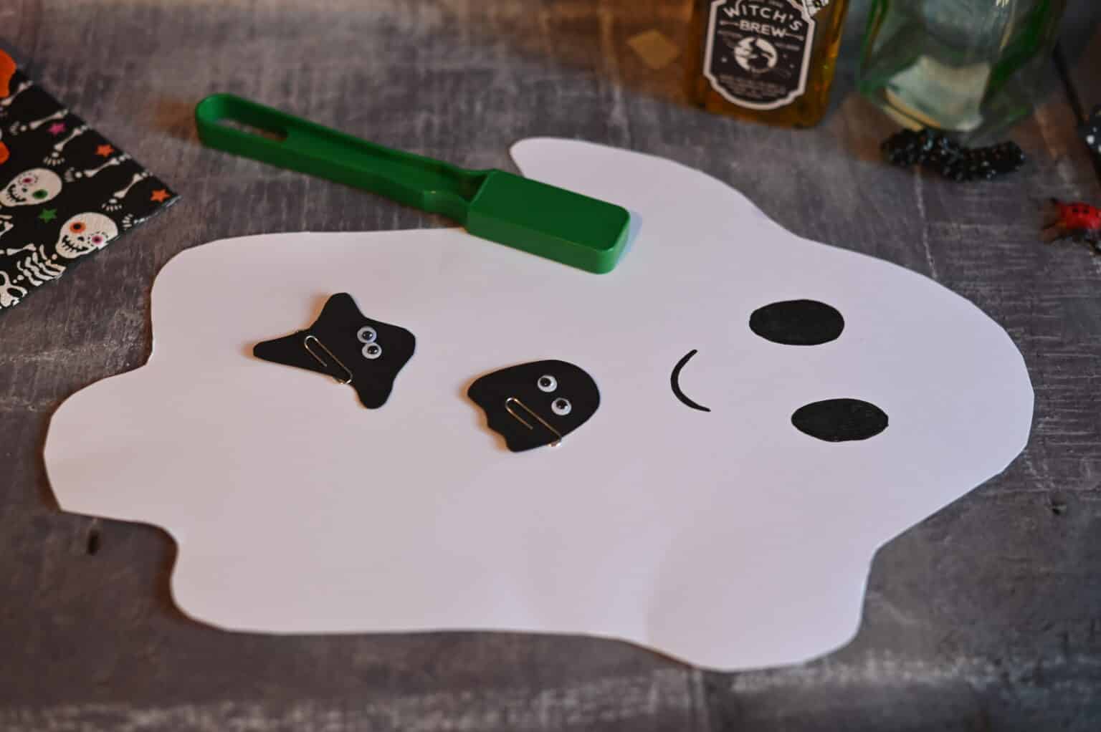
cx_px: 550
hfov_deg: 39.6
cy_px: 366
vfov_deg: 27.0
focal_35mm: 50
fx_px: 1528
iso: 560
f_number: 2.8
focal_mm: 50
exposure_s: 1/125
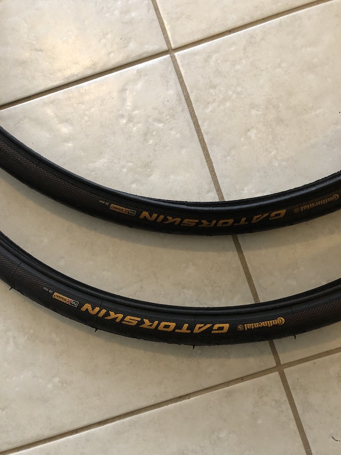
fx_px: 368
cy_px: 228
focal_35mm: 28
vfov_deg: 63.4
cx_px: 170
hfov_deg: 49.7
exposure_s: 1/9
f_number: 1.8
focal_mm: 3.99
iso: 100
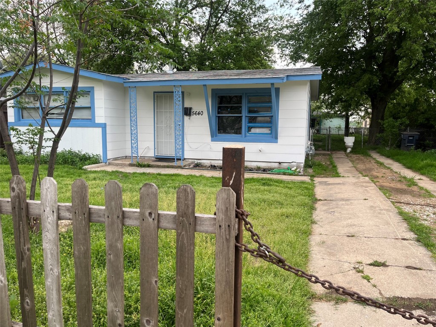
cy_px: 164
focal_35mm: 26
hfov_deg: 67.3
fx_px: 327
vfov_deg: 53.1
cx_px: 218
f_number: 1.6
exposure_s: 1/122
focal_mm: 5.1
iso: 64
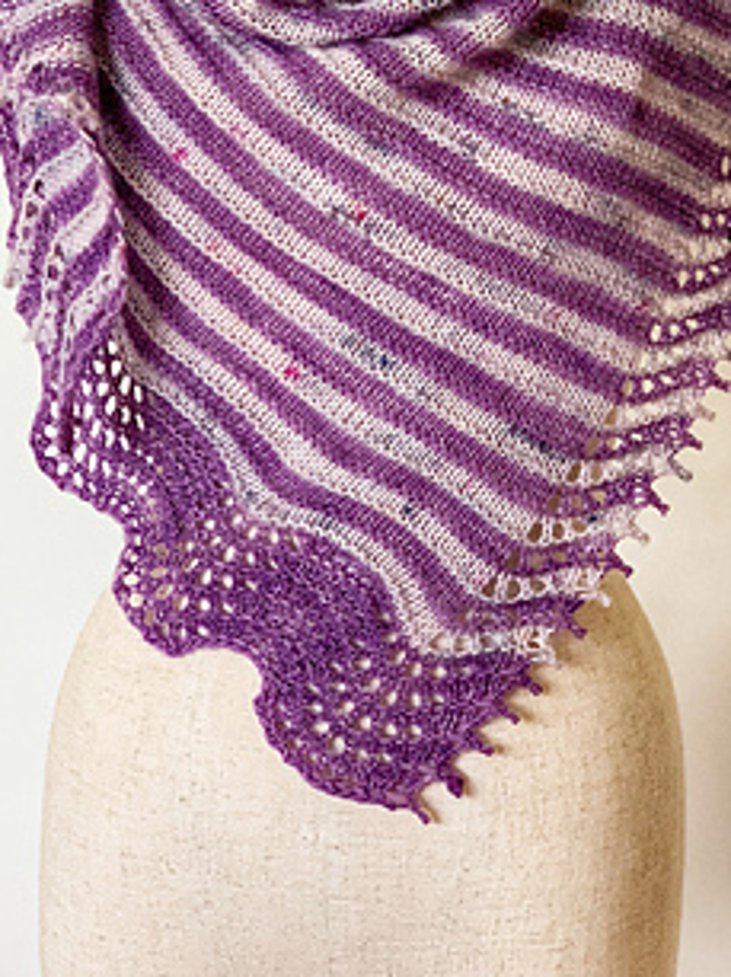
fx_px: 2397
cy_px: 211
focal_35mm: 85
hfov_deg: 17.3
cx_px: 410
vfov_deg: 22.8
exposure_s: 1/60
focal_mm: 6
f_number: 2.4
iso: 250
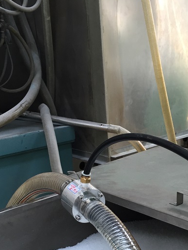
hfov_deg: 26.4
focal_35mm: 55
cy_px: 176
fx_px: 398
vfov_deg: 34.4
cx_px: 128
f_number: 2.2
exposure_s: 1/33
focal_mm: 4.15
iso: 32
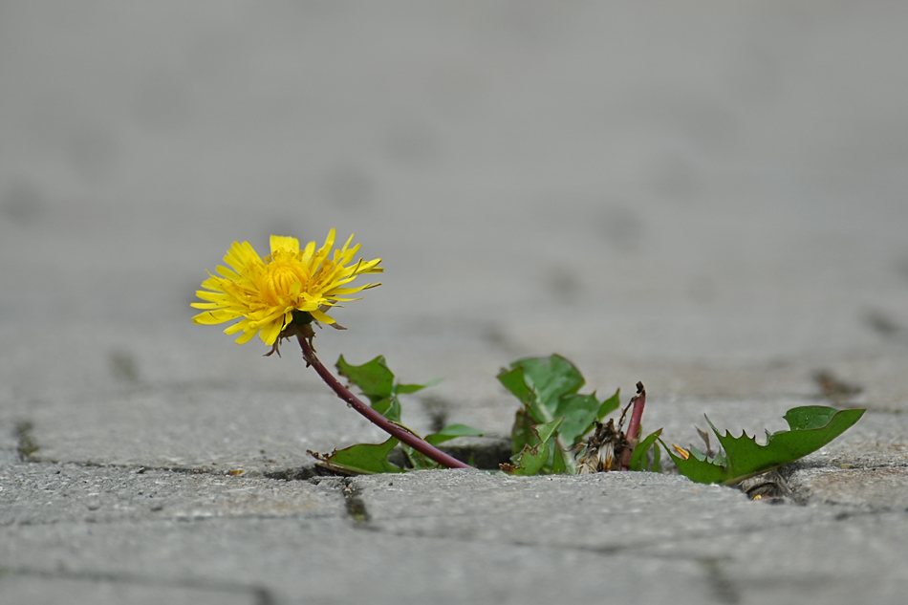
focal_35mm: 450
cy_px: 302
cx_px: 454
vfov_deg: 3.1
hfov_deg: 4.6
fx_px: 11347
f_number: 5.6
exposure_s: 1/640
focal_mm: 300
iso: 200
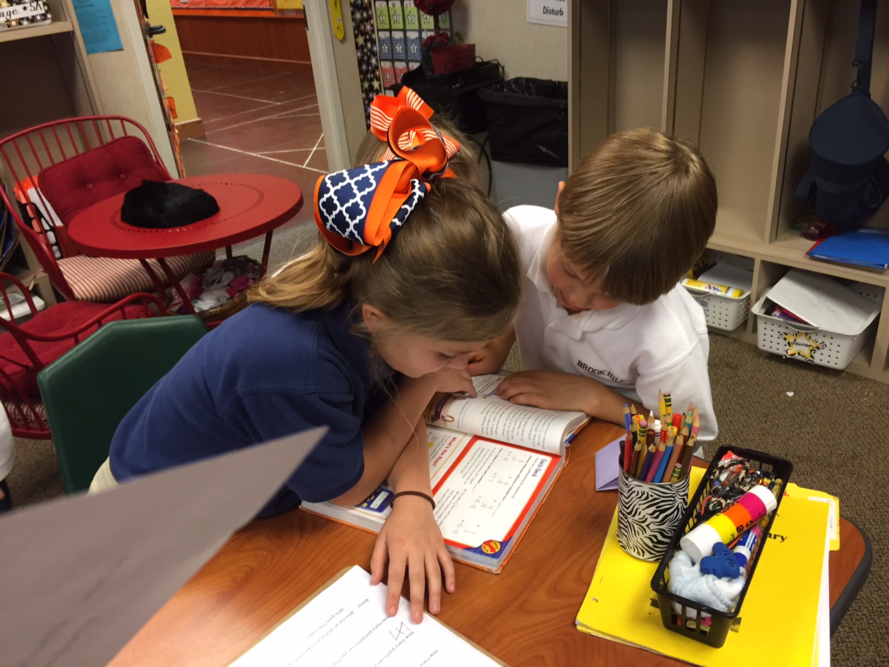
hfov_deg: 61.7
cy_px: 334
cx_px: 444
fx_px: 745
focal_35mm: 29
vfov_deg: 48.2
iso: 100
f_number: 2.2
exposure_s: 1/30
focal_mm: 4.15
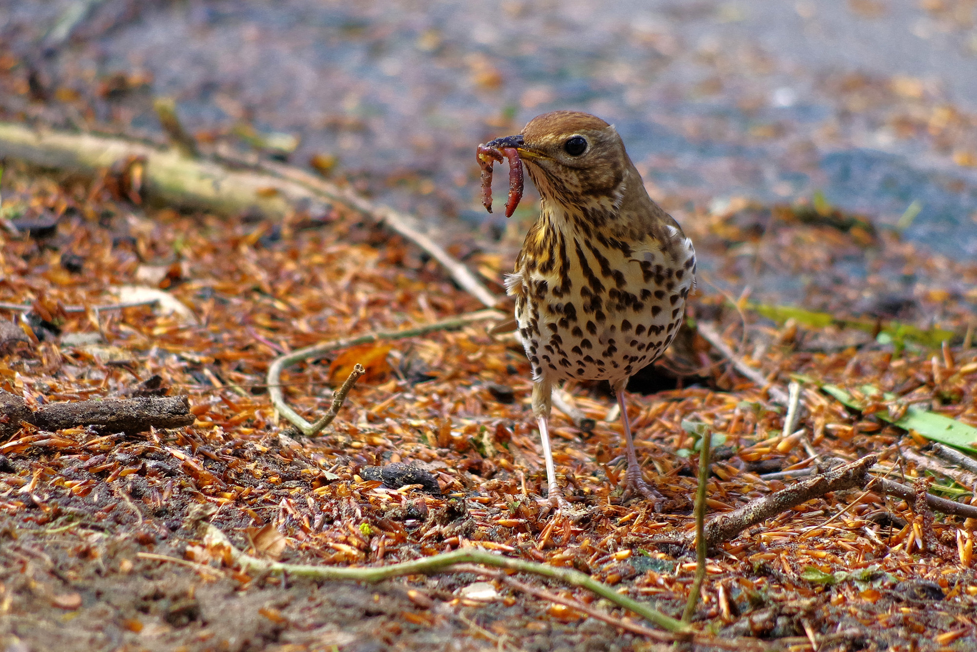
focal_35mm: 450
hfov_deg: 4.6
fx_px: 12212
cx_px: 488
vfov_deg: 3.1
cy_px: 326
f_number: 5.8
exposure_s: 1/500
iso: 400
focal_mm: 300
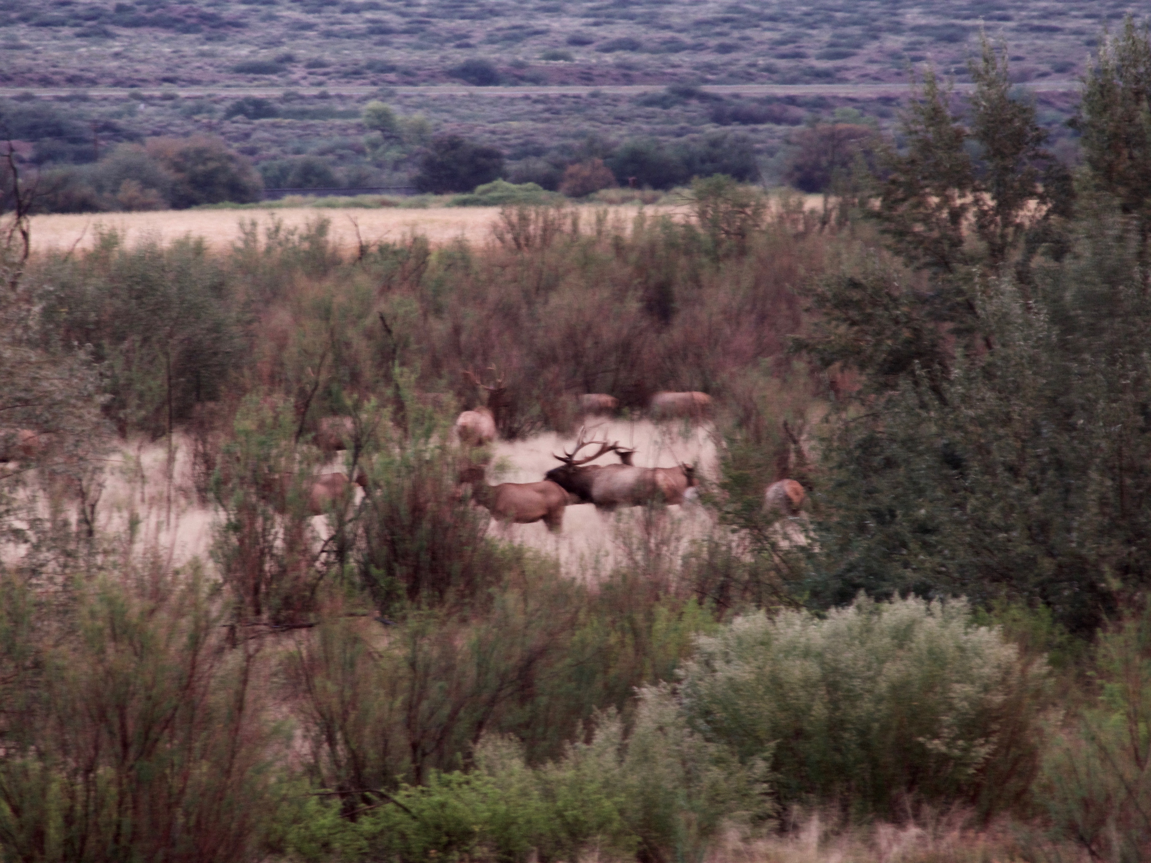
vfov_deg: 2.5
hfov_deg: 3.3
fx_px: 19950
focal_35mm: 600
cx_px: 576
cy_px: 432
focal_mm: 300
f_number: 9
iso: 400
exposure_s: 1/4
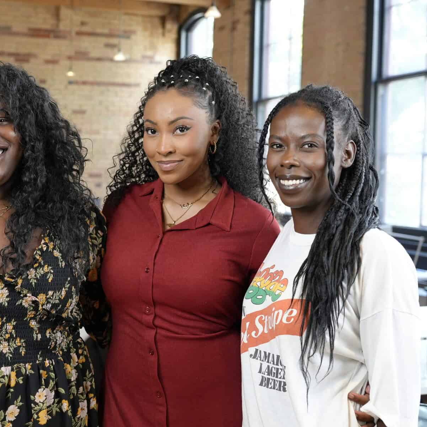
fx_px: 728
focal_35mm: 52
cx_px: 131
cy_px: 214
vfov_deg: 32.7
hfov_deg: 32.3
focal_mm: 40.9
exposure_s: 1/160
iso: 1600
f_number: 4
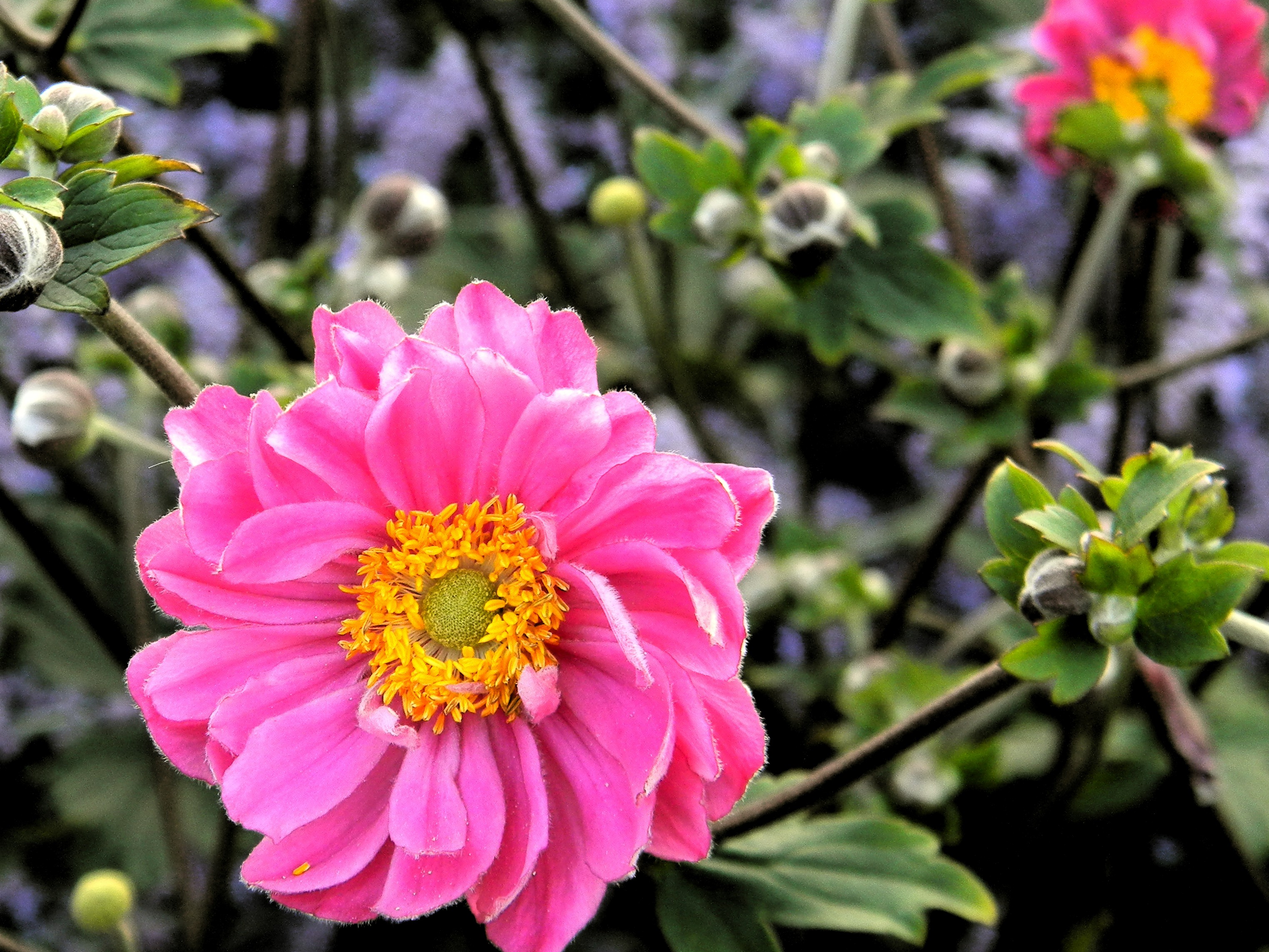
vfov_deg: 13.6
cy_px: 523
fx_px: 3996
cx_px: 520
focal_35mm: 109
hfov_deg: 18.0
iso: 200
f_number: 4.5
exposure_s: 1/51
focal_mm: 15.1
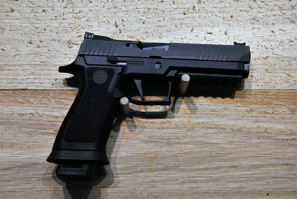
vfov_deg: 22.7
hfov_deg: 33.4
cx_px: 148
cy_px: 100
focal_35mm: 60
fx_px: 496
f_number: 8
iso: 1600
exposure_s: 1/200
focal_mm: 40
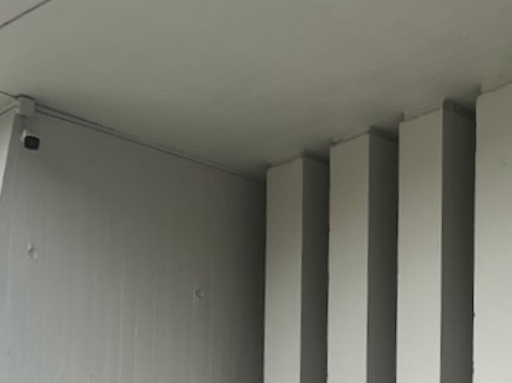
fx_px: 1375
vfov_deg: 15.6
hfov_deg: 20.6
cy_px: 386
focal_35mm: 93
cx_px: 466
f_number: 1.6
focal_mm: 5.1
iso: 50
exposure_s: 1/891
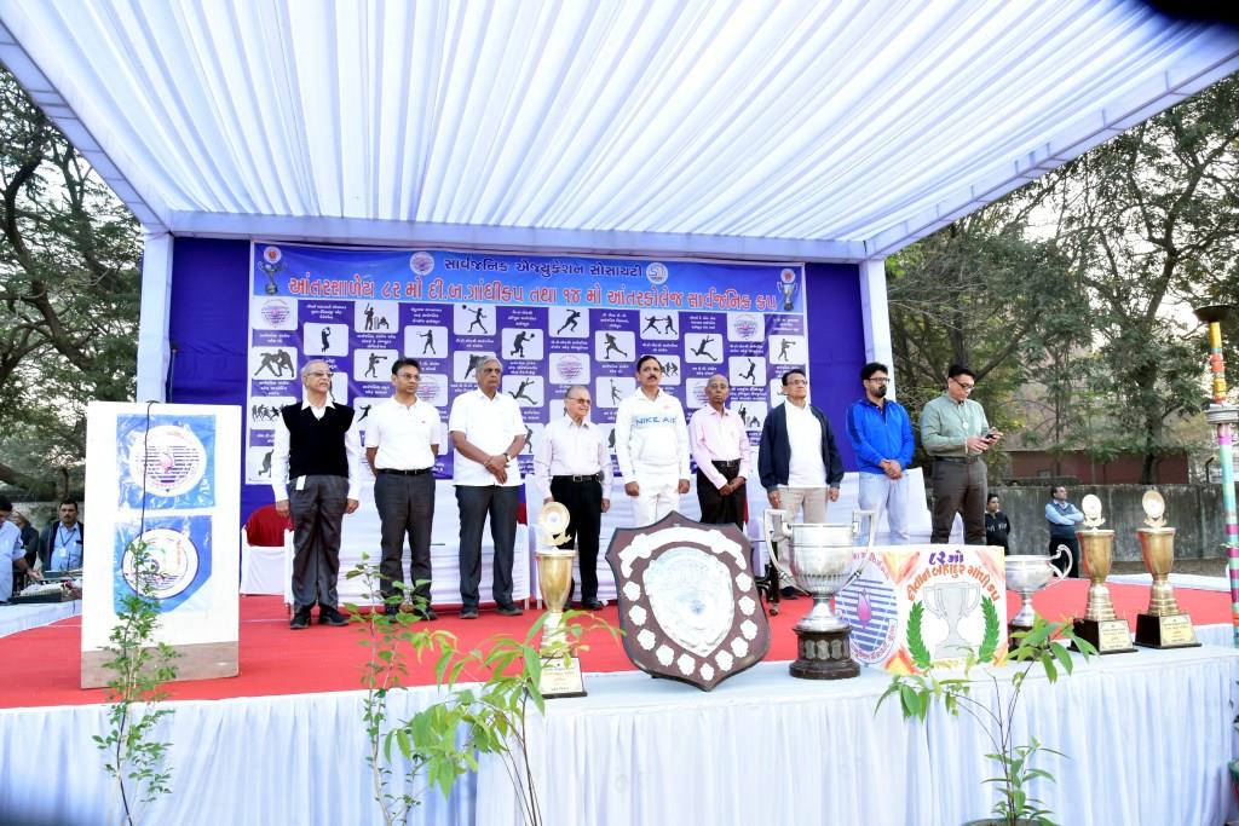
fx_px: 929
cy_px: 413
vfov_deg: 47.9
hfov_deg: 67.4
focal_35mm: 27
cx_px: 620
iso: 1250
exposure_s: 1/160
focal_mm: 18
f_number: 6.3
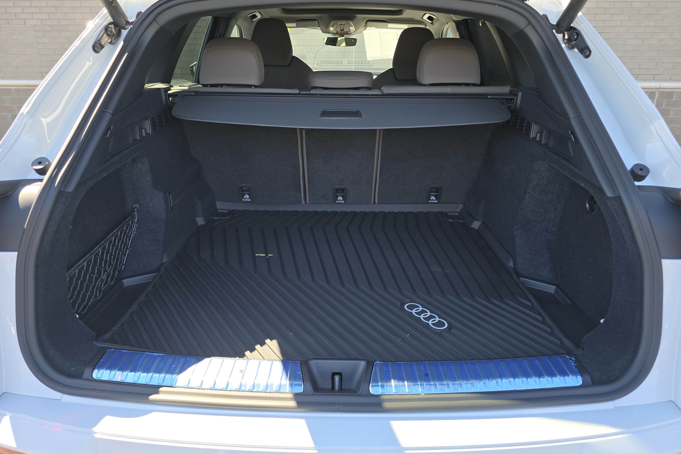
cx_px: 340
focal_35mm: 24
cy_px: 204
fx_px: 454
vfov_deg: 53.0
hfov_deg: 73.7
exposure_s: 1/180
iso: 25
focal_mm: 6.3
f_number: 1.7
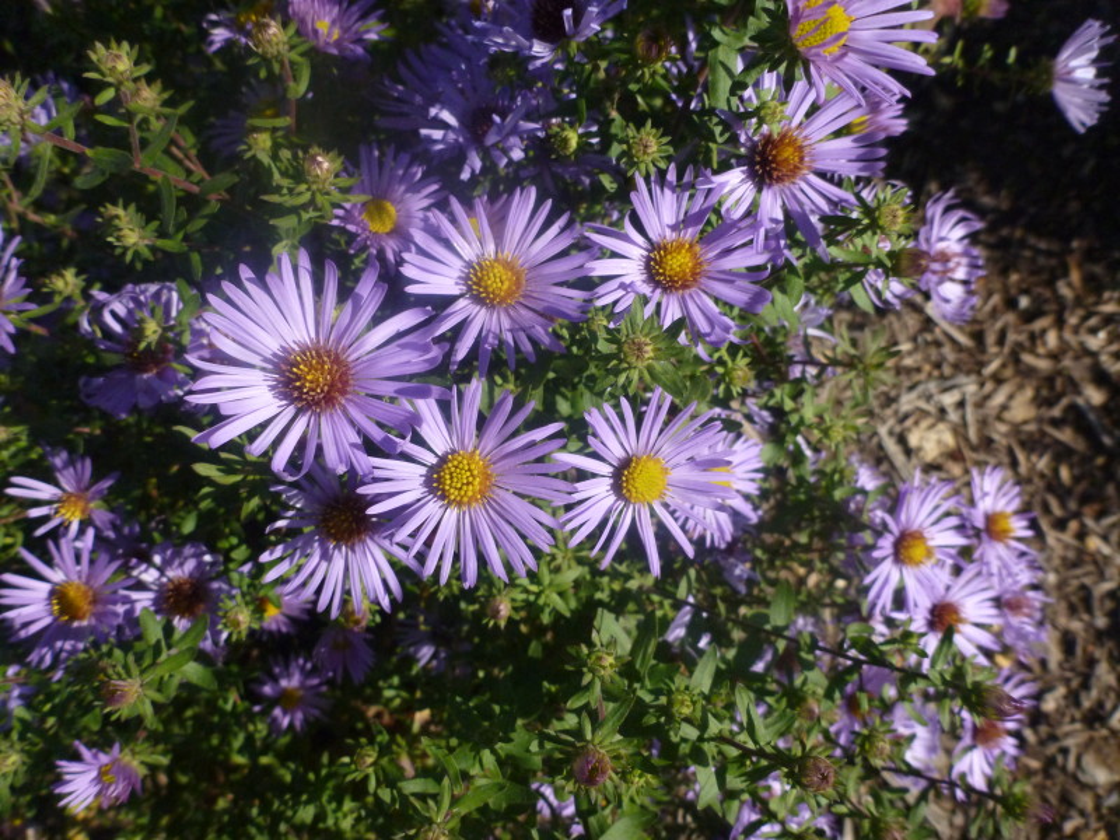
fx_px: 906
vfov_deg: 49.7
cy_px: 420
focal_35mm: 28
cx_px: 560
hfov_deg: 63.4
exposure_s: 1/400
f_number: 10
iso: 400
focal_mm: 4.9
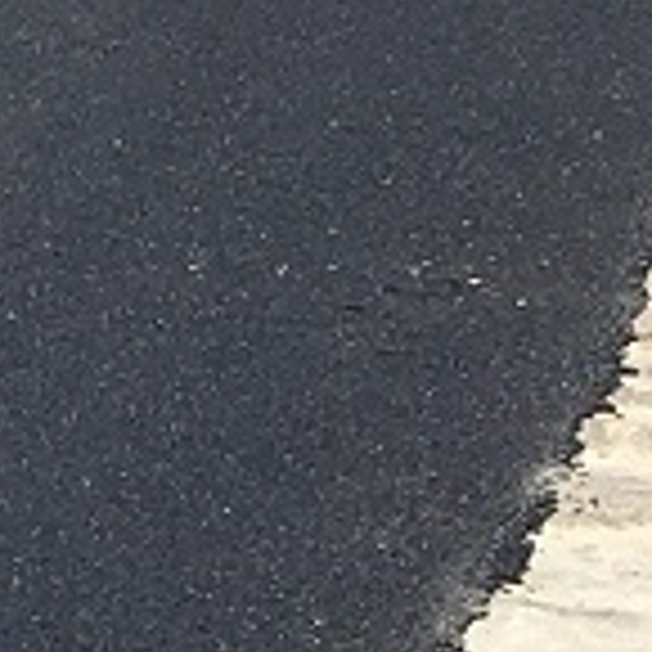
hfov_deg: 7.8
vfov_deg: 8.2
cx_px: -710
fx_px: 4518
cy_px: 153
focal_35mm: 212
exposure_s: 1/1748
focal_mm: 4.15
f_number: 2.2
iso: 25
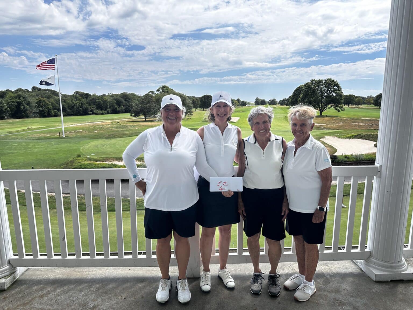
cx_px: 206
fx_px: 286
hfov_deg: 71.6
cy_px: 155
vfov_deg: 56.8
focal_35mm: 24
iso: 80
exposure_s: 1/4016
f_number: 1.78
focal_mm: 6.86
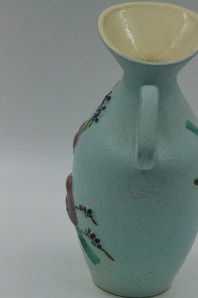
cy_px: 146
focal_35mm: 102
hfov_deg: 13.4
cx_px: 131
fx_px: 842
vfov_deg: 20.0
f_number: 14
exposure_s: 1/800
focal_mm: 48
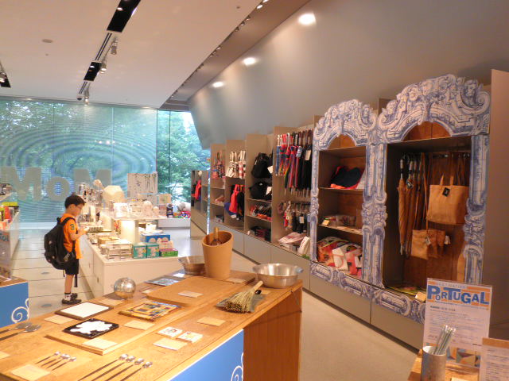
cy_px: 190
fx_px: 382
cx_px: 254
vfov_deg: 53.1
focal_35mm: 26
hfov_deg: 67.3
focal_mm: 4.7
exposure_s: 1/30
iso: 100
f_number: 2.8
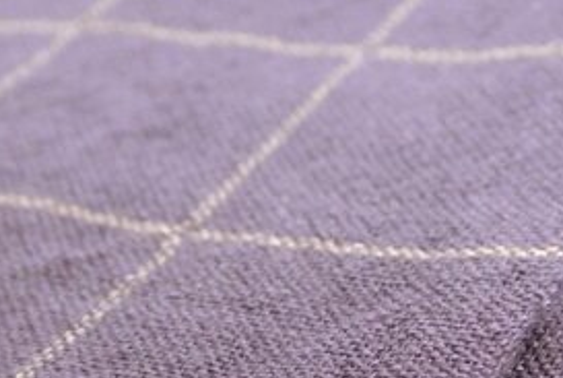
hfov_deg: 14.3
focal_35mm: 143
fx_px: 2240
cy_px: 440
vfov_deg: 9.5
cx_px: 313
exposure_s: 1/80
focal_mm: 22.7
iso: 3200
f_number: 5
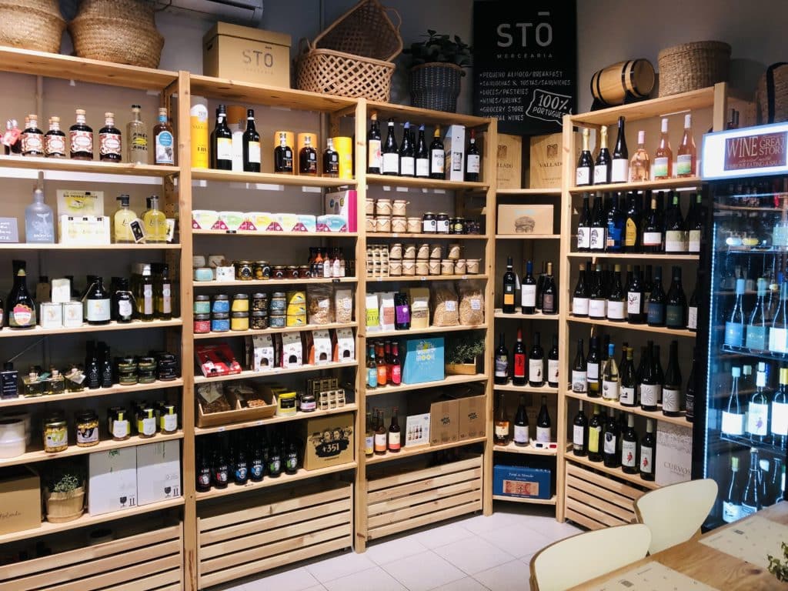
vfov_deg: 49.7
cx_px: 394
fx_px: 637
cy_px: 296
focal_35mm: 28
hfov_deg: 63.4
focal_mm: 4
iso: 40
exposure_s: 1/25
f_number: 1.8
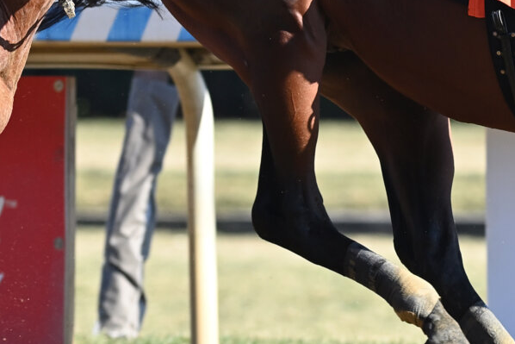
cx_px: 475
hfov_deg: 2.1
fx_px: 13779
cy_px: 24
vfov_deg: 1.4
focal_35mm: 963
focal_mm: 300
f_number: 5.6
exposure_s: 1/2000
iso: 1000
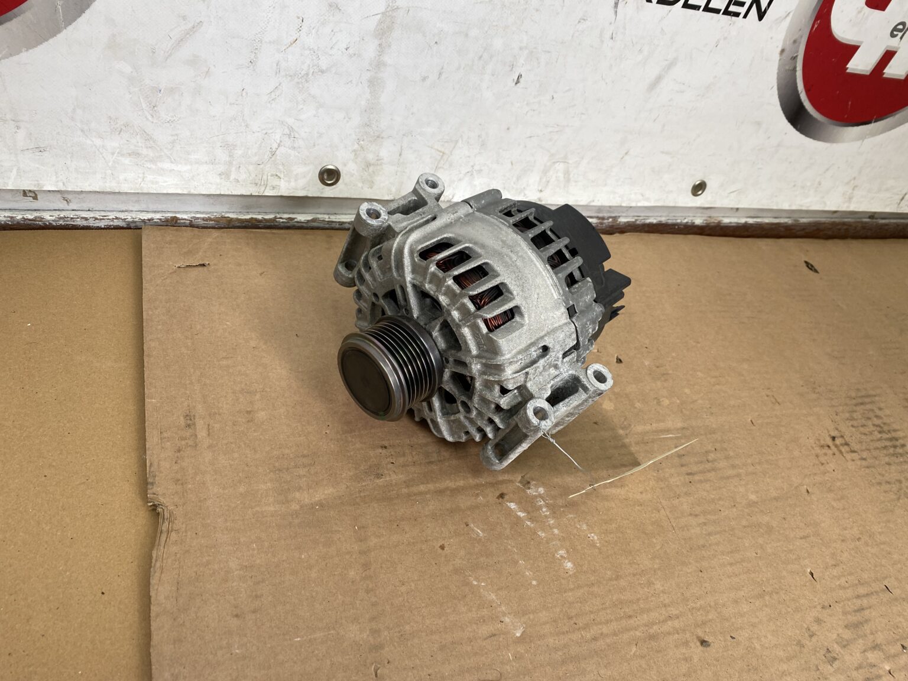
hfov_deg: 67.3
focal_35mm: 26
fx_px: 682
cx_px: 454
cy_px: 340
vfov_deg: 53.1
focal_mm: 4.25
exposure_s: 1/100
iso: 64
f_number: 1.8
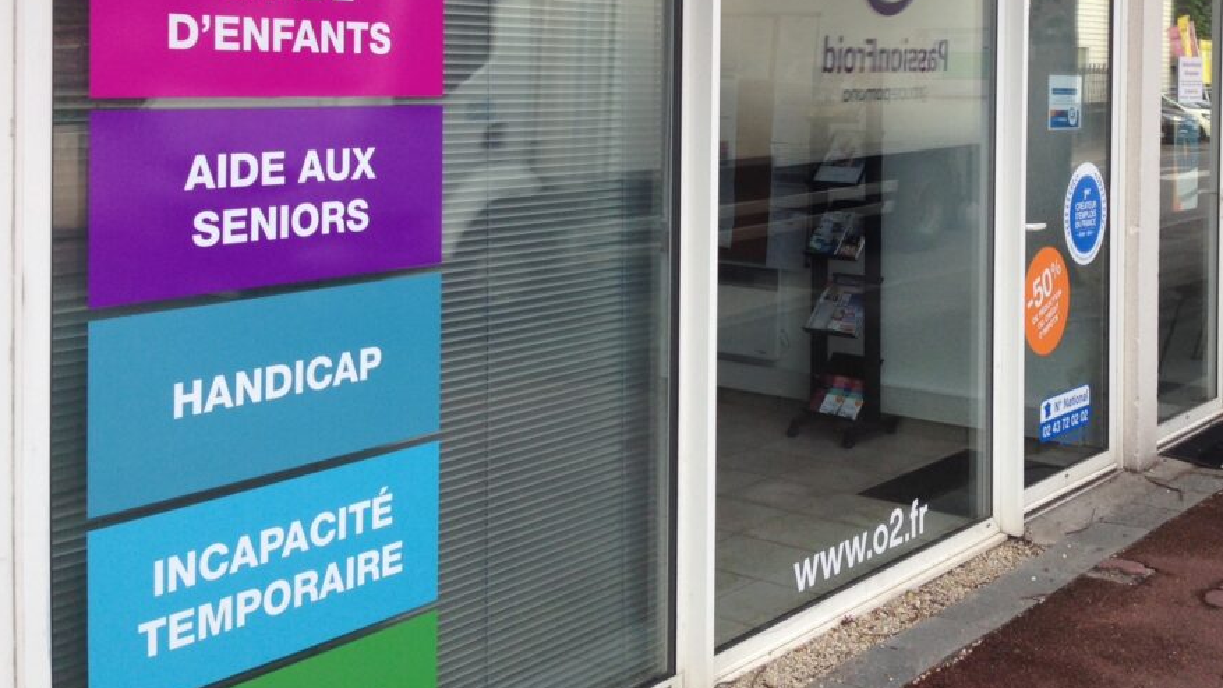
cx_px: 756
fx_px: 1556
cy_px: 103
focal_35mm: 48
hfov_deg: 42.6
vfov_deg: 24.4
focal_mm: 4.12
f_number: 2.4
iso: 50
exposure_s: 1/208
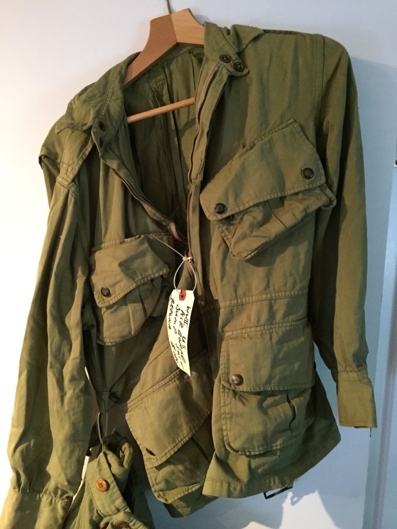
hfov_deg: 48.2
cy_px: 264
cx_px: 198
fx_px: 443
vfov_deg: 61.7
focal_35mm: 29
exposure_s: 1/15
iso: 320
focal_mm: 4.15
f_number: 2.2
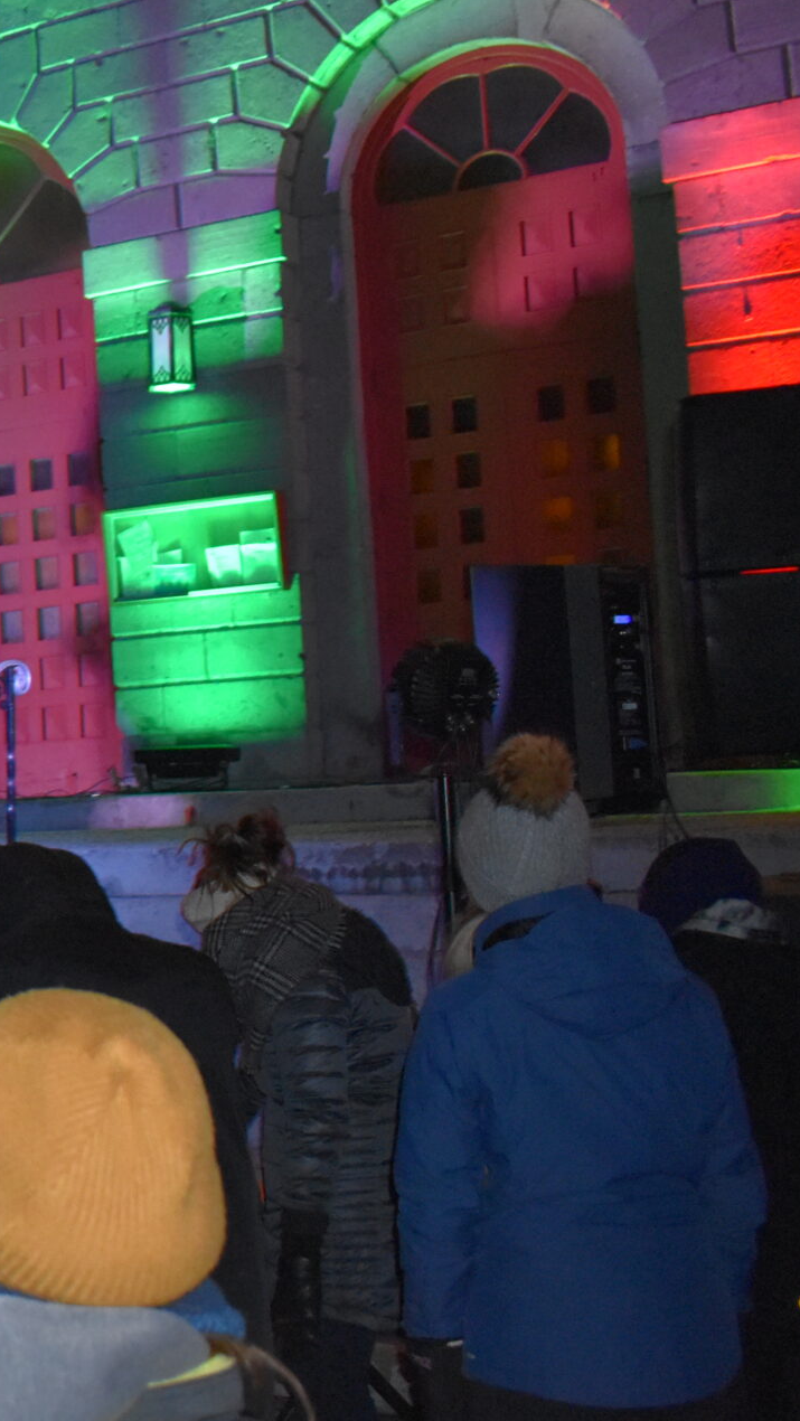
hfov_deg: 18.1
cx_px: -497
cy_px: 702
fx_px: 2148
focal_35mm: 57
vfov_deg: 36.6
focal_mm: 18
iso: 2800
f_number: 3.5
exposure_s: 1/60
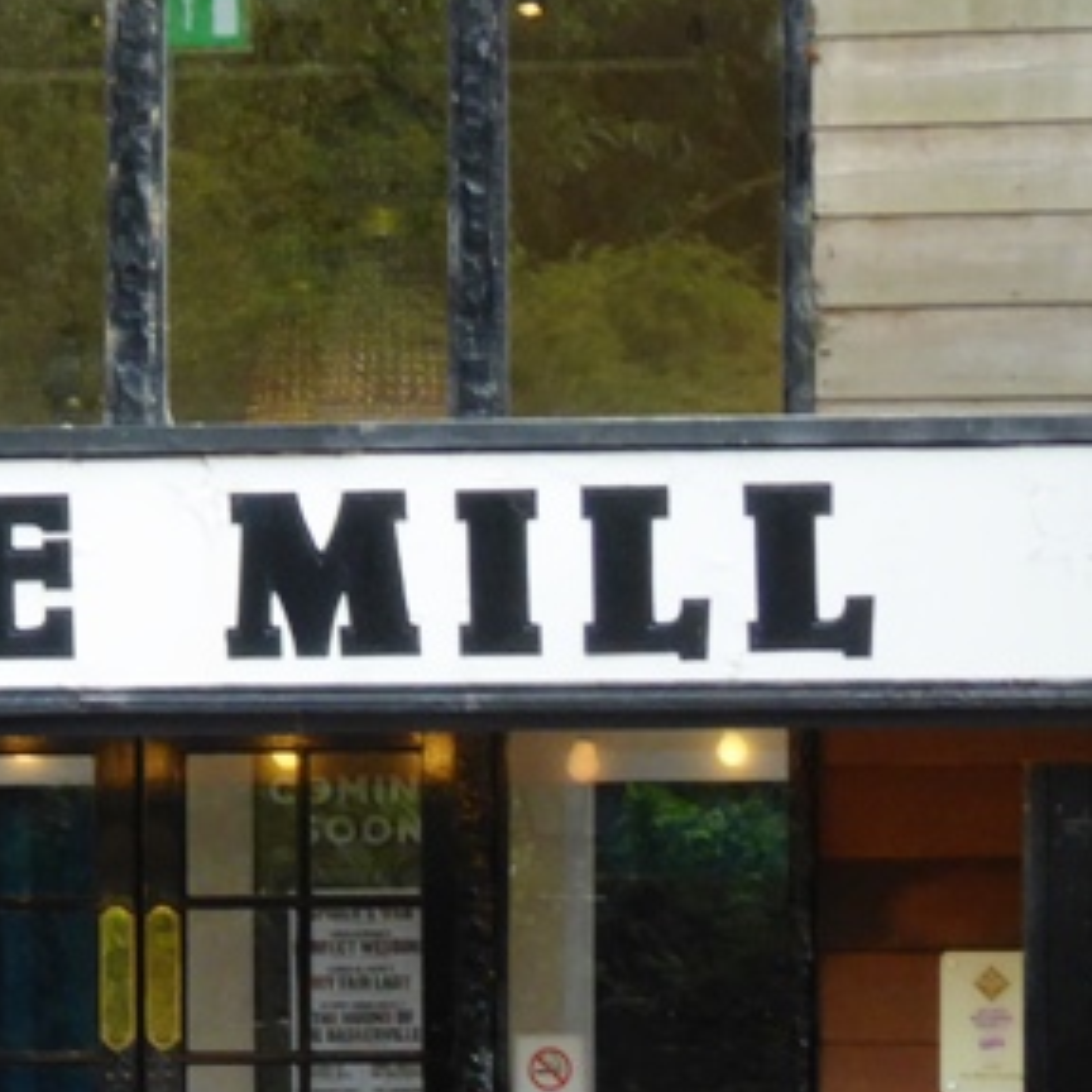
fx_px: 15133
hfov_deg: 4.1
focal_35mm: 424
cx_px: -76
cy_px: 743
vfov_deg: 4.1
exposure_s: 1/60
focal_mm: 24.2
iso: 160
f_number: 5.3
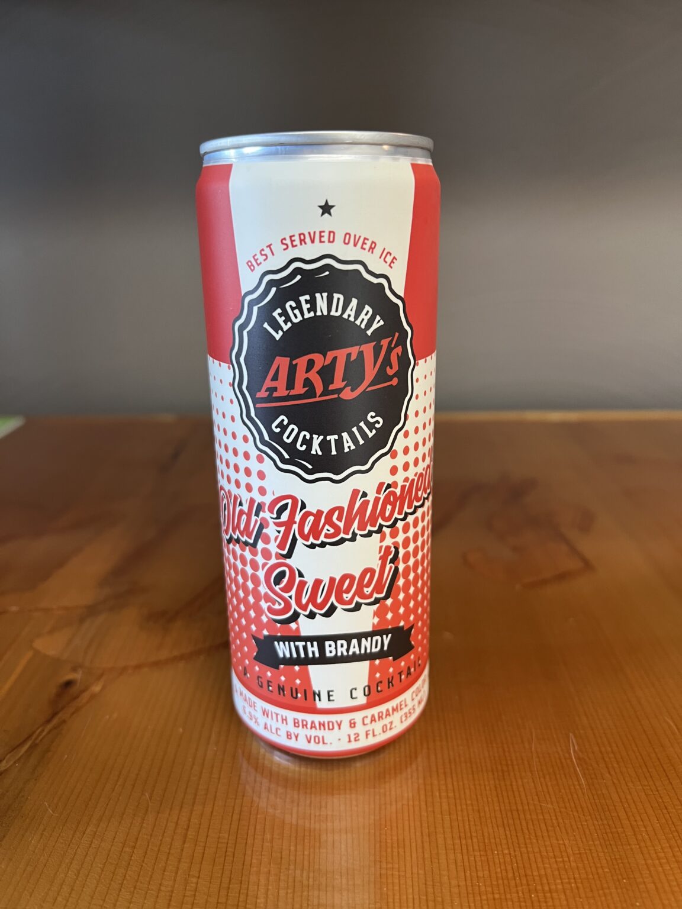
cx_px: 341
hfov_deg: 53.1
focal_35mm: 26
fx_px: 683
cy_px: 454
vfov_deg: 67.3
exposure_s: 1/60
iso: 125
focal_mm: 5.7
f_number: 1.5
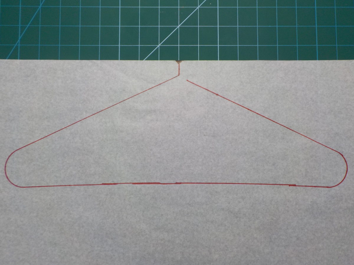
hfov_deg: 60.0
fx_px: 307
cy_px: 132
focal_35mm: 30
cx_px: 177
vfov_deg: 46.8
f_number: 3.3
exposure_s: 1/40
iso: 125
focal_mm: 4.1
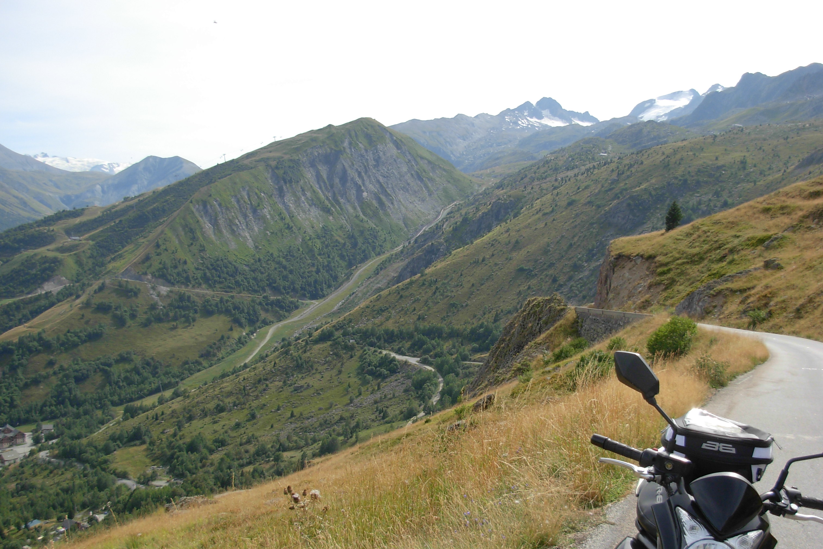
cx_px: 408
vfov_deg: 33.4
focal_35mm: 40
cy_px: 297
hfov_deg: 48.5
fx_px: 914
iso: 79
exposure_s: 1/836
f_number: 2.9
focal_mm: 6.3
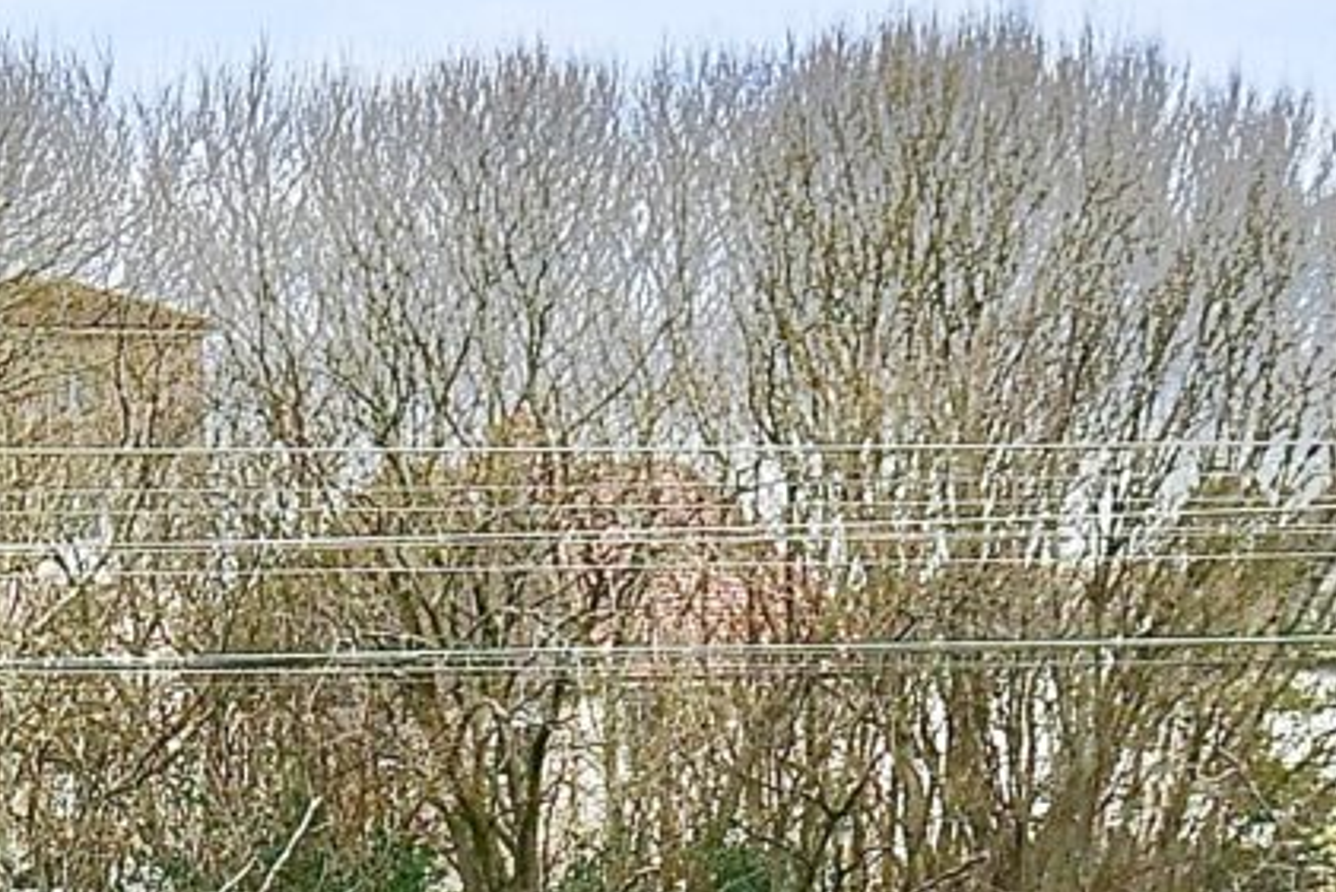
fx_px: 5420
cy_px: 2135
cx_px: 273
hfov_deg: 14.0
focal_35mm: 146
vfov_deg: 8.6
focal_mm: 16
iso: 100
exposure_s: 1/50
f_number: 8
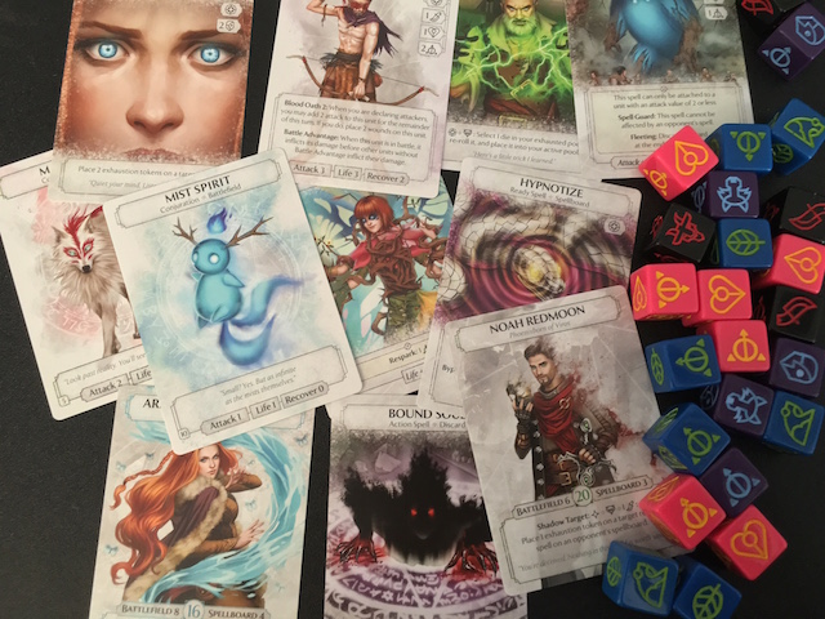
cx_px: 412
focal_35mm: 29
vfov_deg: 48.2
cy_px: 310
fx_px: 691
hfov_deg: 61.7
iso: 200
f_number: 2.2
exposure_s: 1/24
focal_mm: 4.15
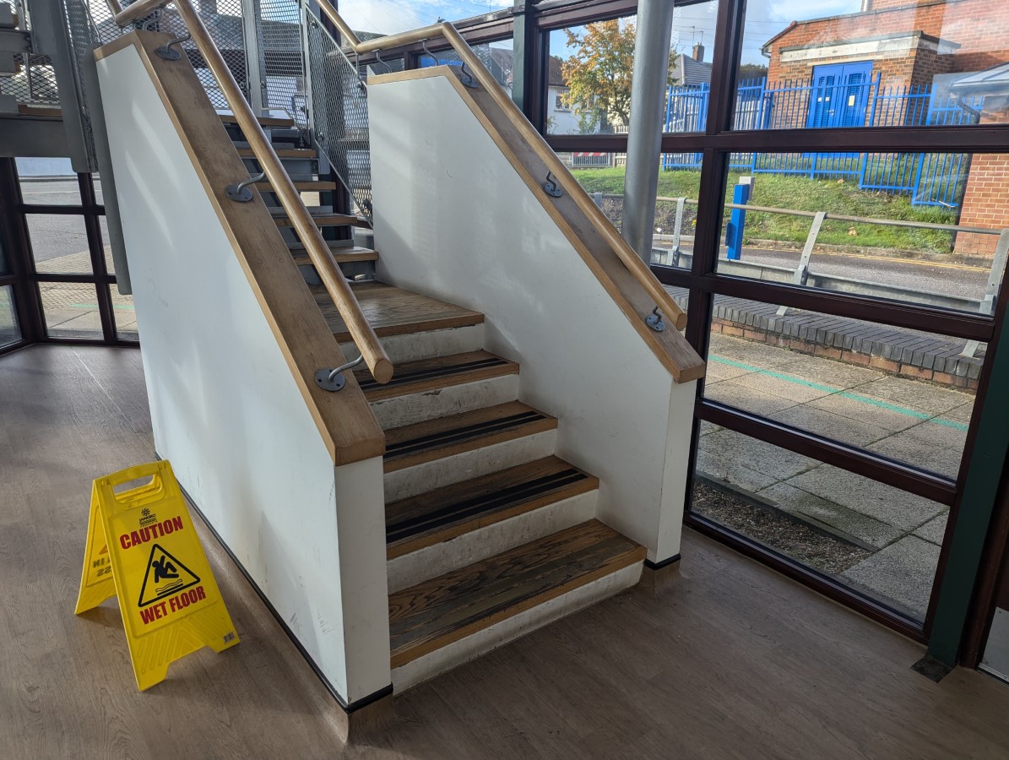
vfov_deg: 56.9
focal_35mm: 24
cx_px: 504
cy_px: 380
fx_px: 701
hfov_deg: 71.5
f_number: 1.85
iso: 39
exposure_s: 1/392
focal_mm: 6.81
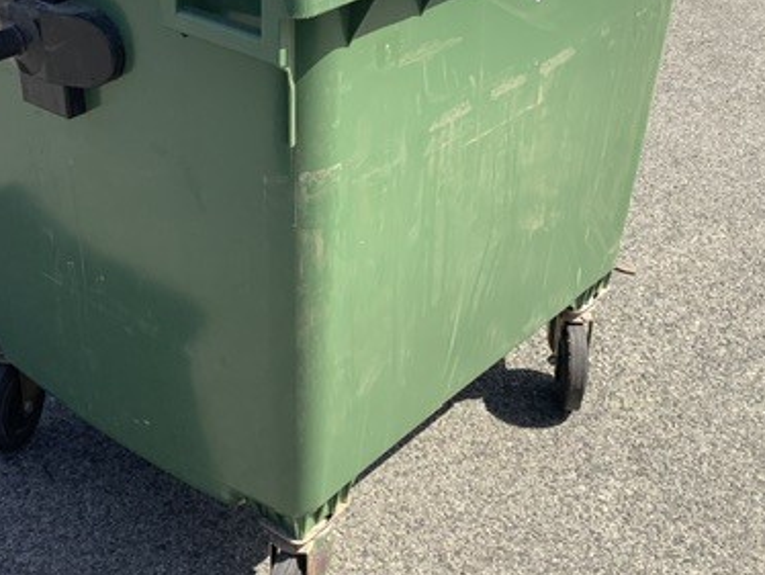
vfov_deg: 27.4
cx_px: 288
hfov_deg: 36.0
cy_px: 186
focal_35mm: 53
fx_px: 1172
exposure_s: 1/791
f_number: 2.4
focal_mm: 3.3
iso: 25
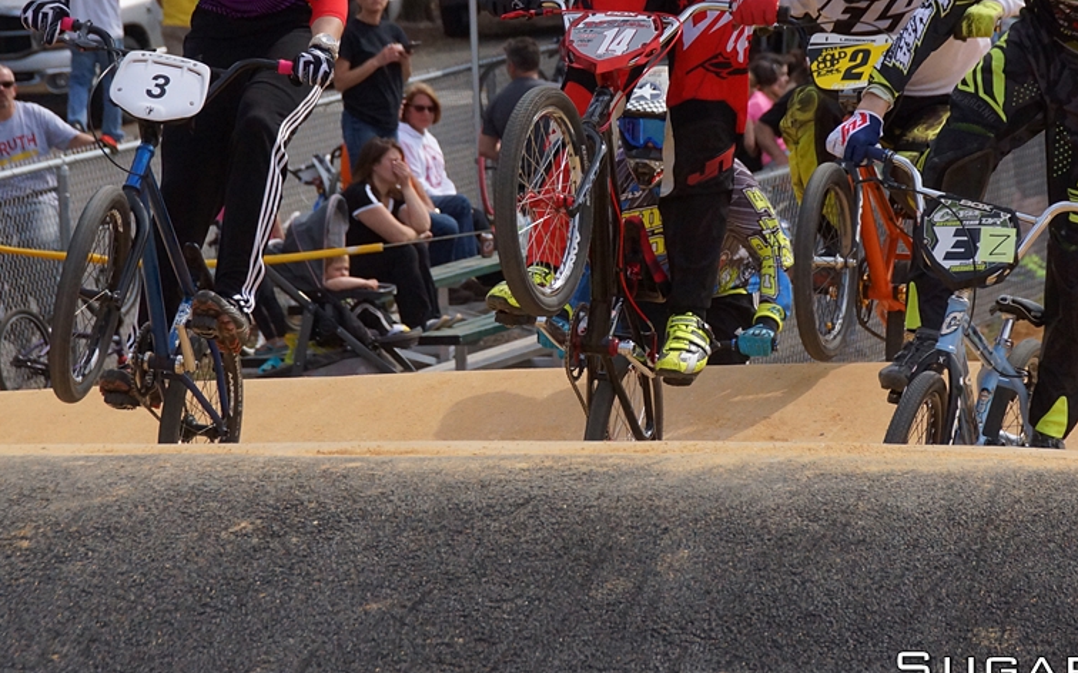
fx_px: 7842
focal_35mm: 267
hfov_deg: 7.9
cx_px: 632
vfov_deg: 4.9
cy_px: 145
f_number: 8
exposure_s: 1/2000
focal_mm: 110
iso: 800
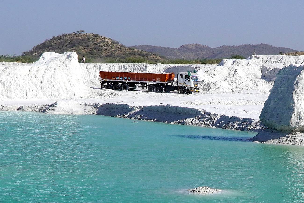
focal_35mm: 34
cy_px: 102
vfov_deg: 38.4
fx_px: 291
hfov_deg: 55.1
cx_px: 152
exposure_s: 1/400
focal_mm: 23
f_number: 10
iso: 100
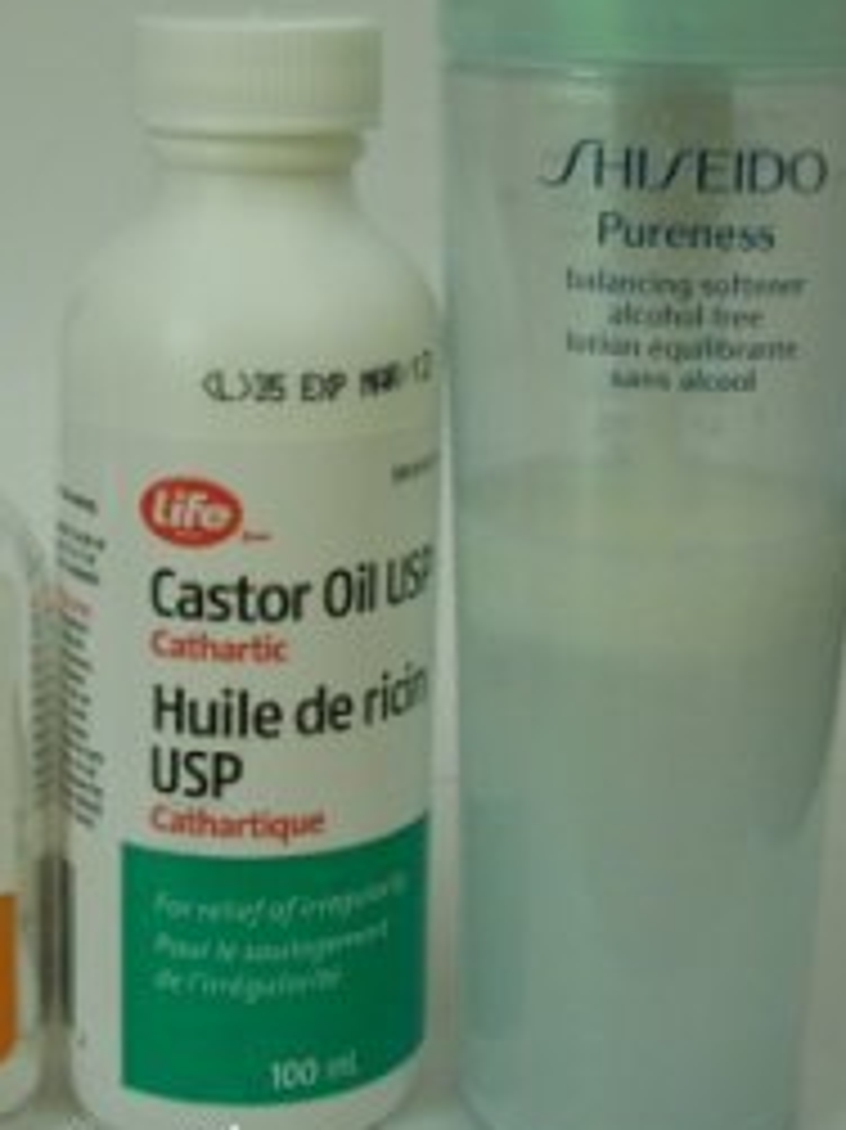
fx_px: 1924
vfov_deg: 32.4
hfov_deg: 24.7
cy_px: 356
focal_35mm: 59
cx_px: 270
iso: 200
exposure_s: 1/7
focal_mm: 6.2
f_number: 2.8
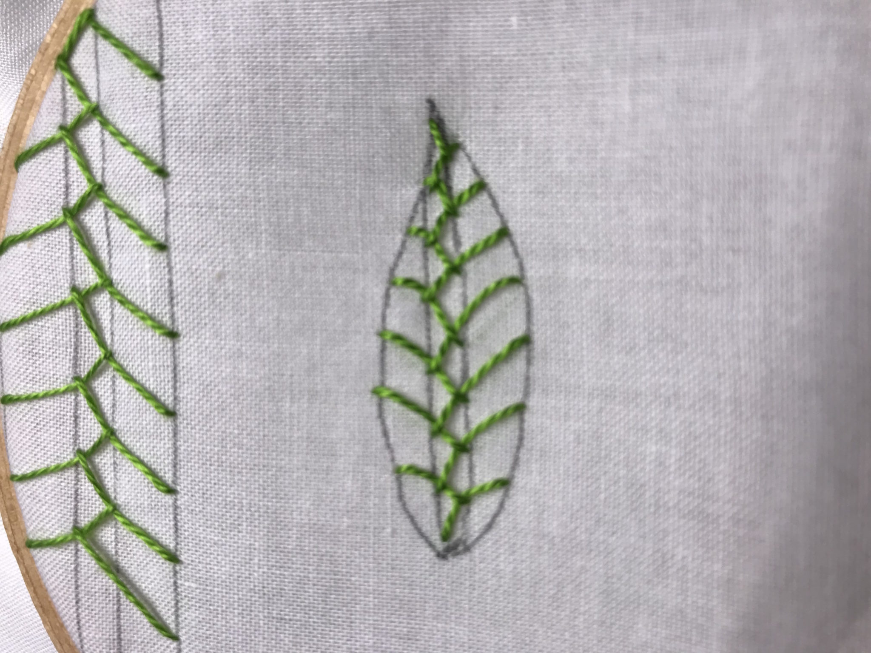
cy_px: 326
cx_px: 436
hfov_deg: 63.4
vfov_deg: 49.7
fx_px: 705
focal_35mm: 28
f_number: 1.8
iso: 25
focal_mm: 3.99
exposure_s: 1/122
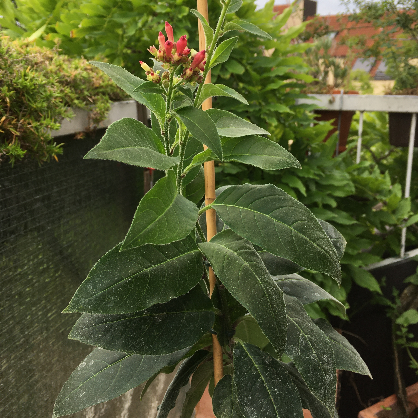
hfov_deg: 47.2
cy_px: 173
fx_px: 478
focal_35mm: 35
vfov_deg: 47.0
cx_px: 206
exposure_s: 1/337
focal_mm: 4.15
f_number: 2.2
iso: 25
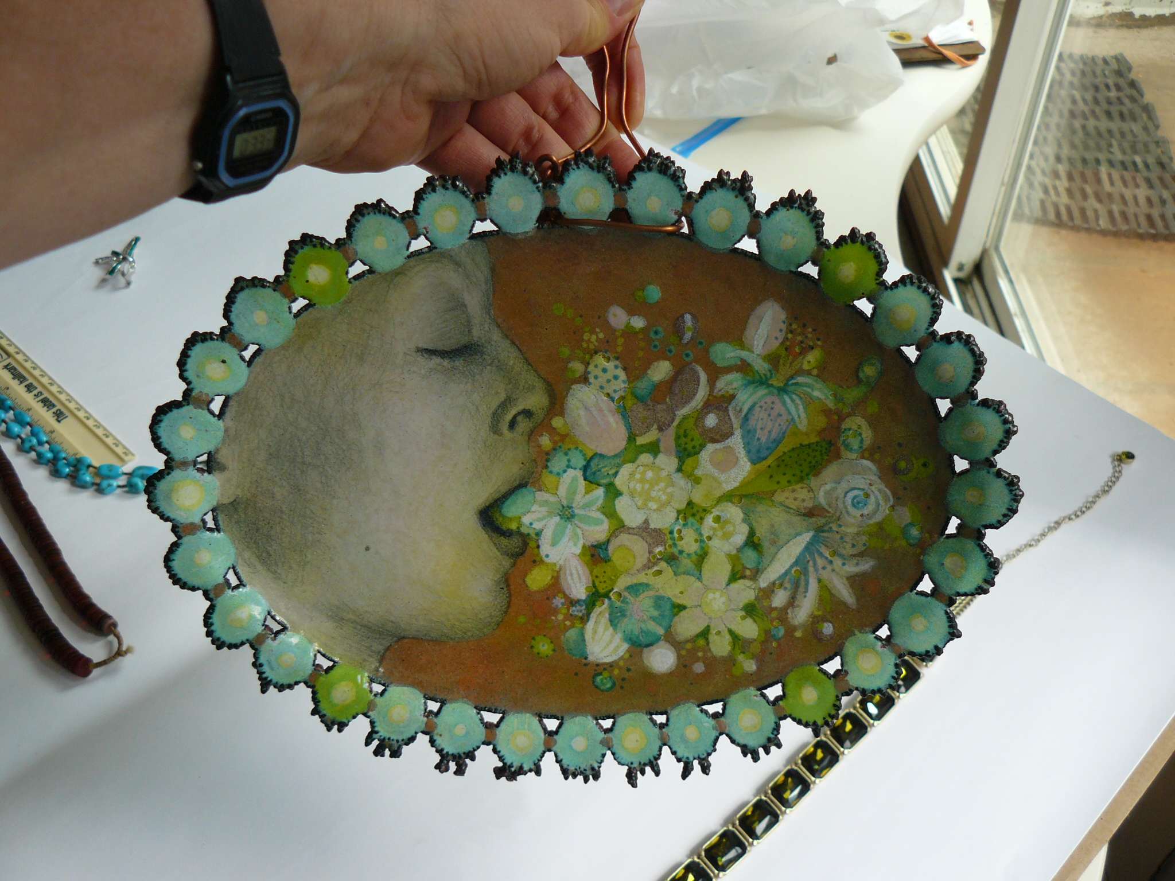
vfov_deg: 39.7
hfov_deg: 51.4
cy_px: 440
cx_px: 588
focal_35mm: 36
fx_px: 1222
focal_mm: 6
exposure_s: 1/100
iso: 100
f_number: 2.8
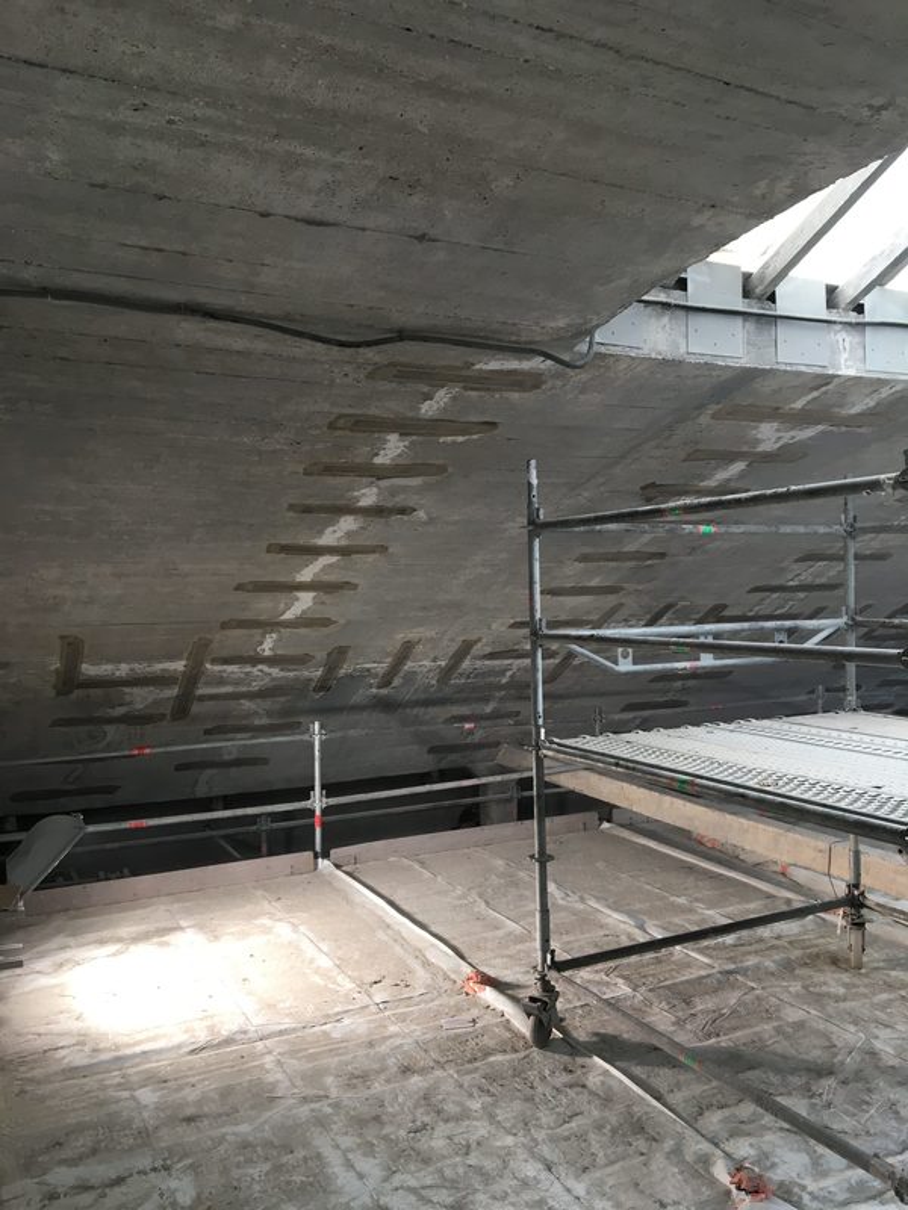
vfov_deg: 61.7
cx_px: 454
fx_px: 1014
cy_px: 605
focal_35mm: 29
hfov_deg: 48.2
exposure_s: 1/33
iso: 25
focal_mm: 4.15
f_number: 2.2
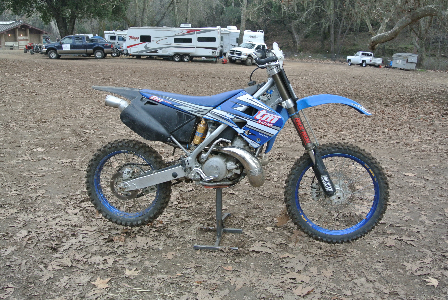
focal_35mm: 37
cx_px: 224
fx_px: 461
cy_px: 150
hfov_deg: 51.8
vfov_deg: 36.0
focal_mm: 14
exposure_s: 1/100
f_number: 4
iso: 400
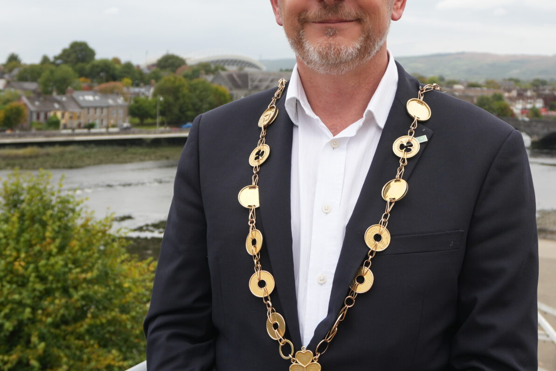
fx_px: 895
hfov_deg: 34.3
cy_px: 141
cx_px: 343
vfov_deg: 23.3
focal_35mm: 58
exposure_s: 1/200
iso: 100
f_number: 5
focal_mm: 24
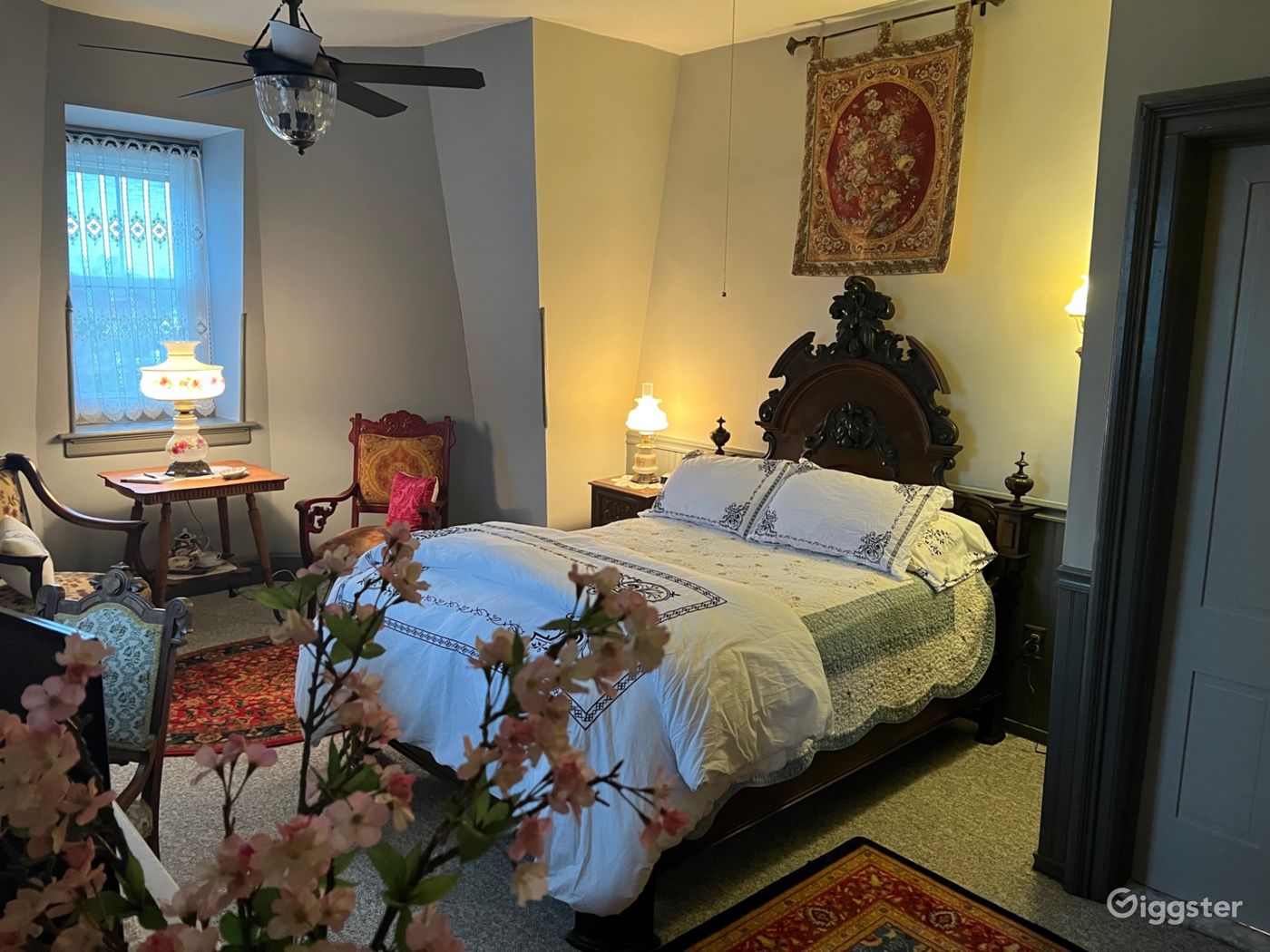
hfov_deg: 67.3
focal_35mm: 26
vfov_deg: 53.1
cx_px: 635
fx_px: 954
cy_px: 476
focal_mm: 5.7
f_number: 1.5
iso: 400
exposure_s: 1/60
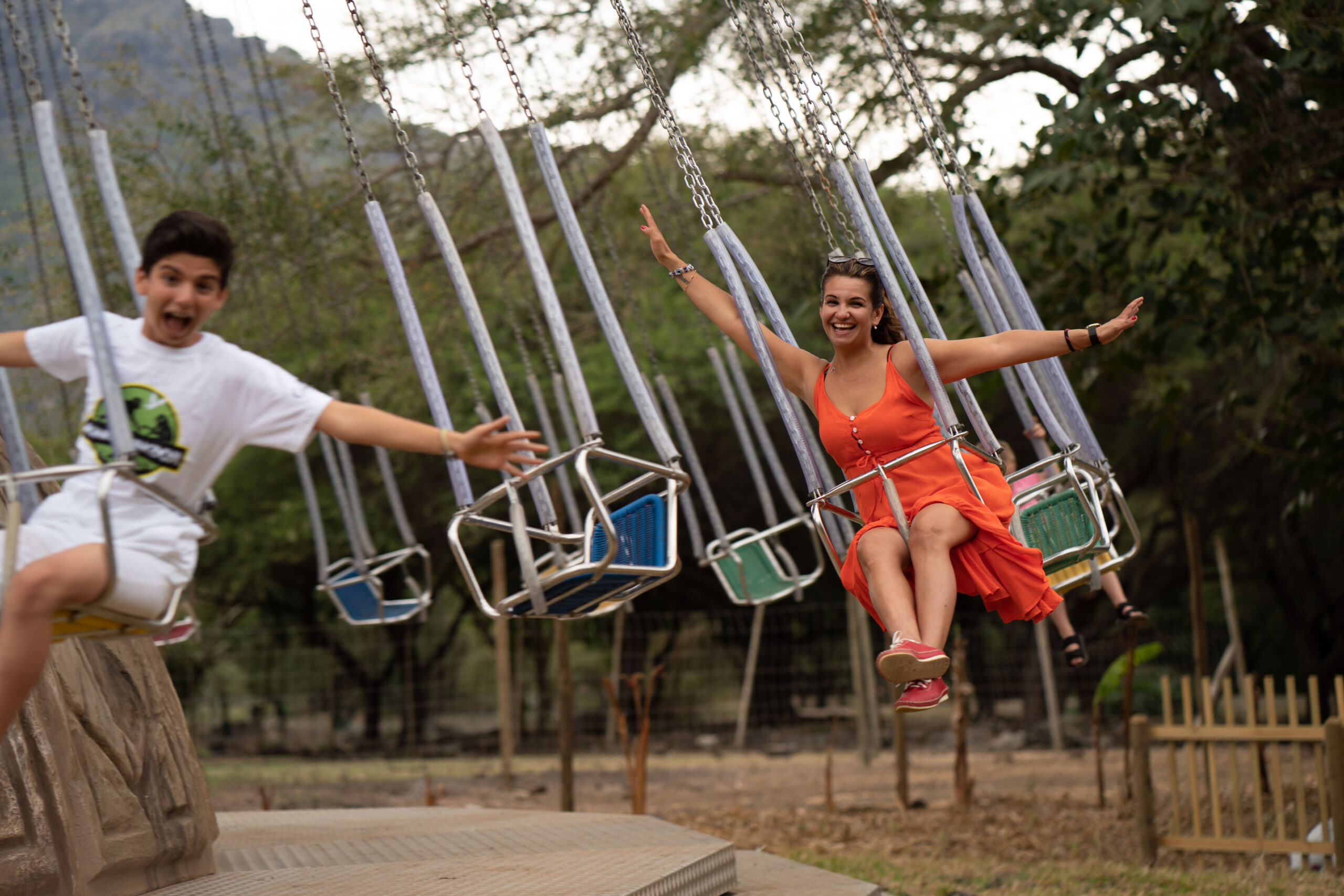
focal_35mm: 85
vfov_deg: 16.1
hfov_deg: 23.9
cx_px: 672
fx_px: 3173
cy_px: 448
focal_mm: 85
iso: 125
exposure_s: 1/250
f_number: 2.5
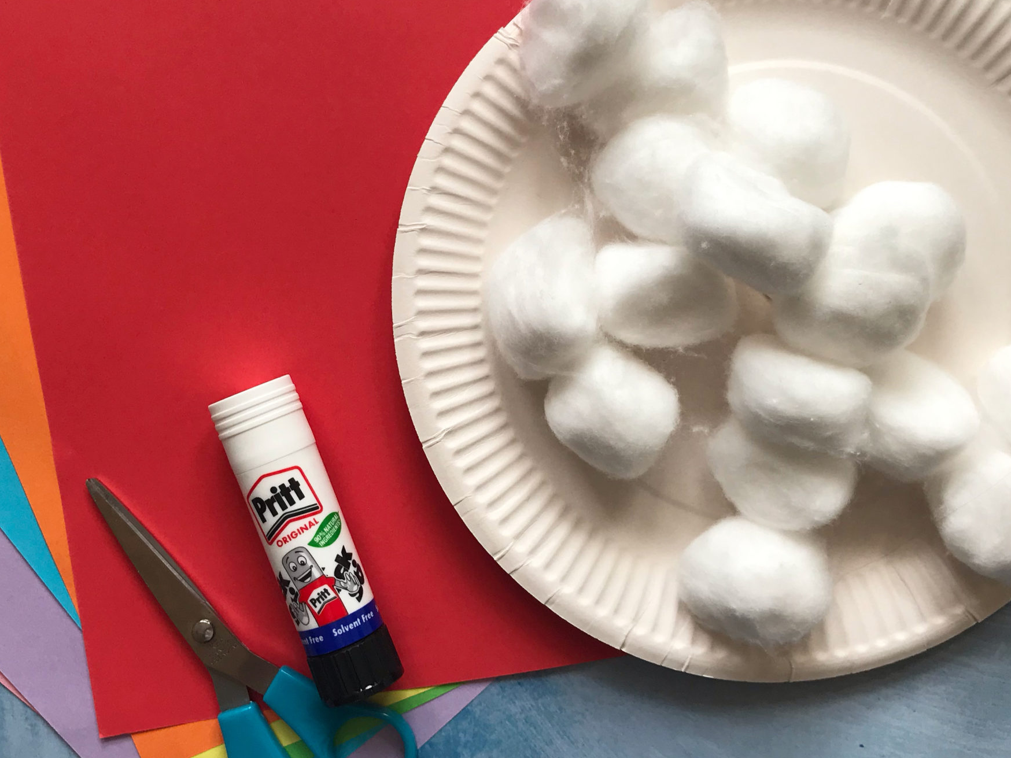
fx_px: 1197
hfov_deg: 45.8
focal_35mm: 41
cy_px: 330
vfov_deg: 35.1
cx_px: 477
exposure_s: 1/100
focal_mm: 3.99
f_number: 1.8
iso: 25
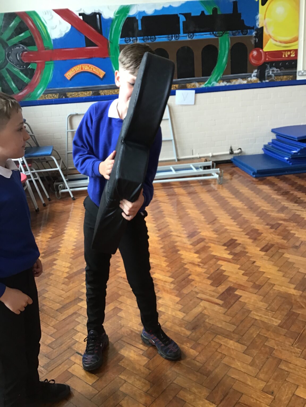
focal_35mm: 31
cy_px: 204
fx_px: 365
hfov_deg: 45.4
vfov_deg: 58.4
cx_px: 153
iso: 64
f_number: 2.4
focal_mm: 3.3
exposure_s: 1/33
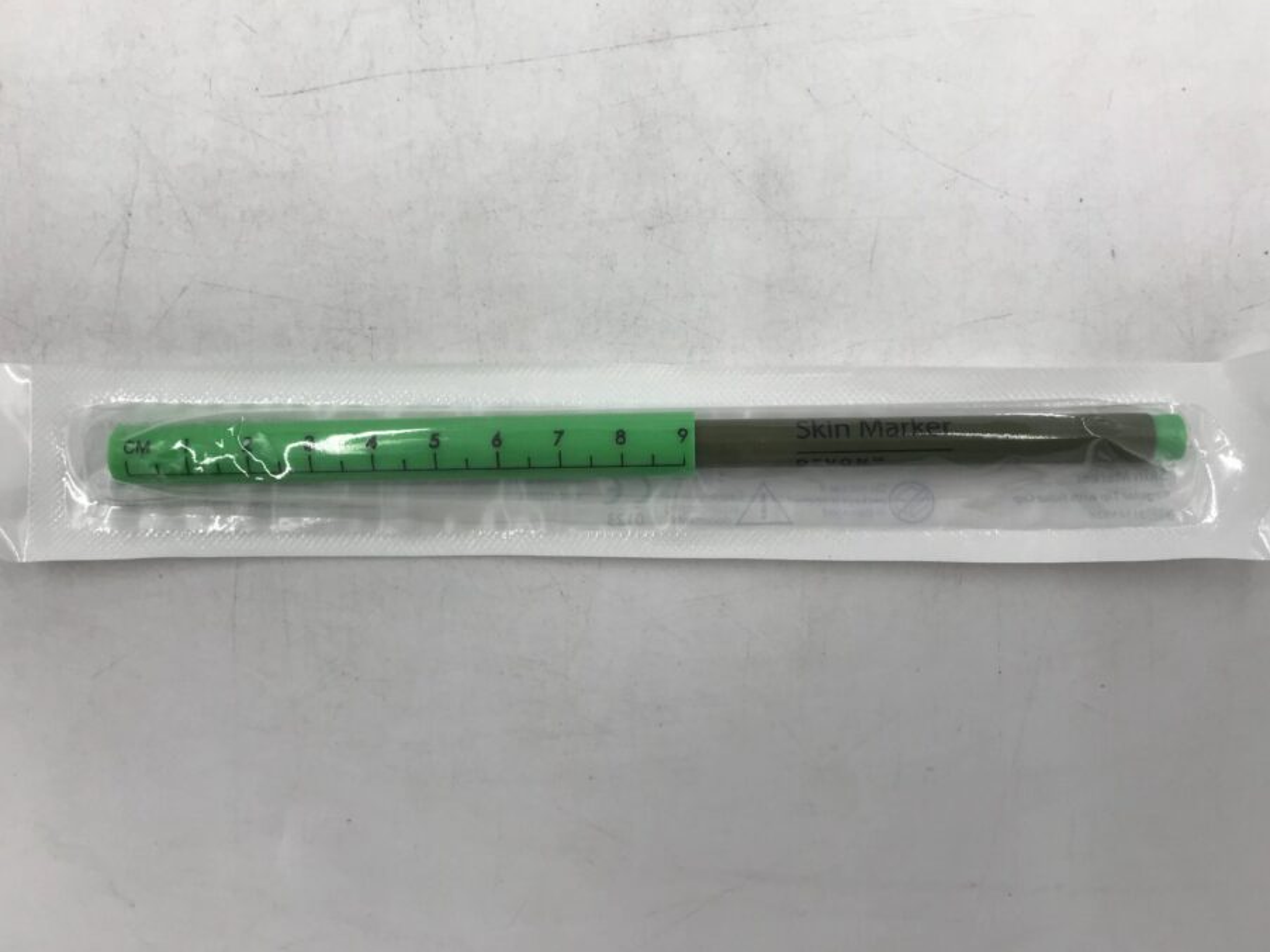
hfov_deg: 58.4
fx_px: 1137
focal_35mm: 31
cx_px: 647
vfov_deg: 45.4
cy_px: 426
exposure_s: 1/209
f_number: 1.8
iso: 20
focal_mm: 3.99
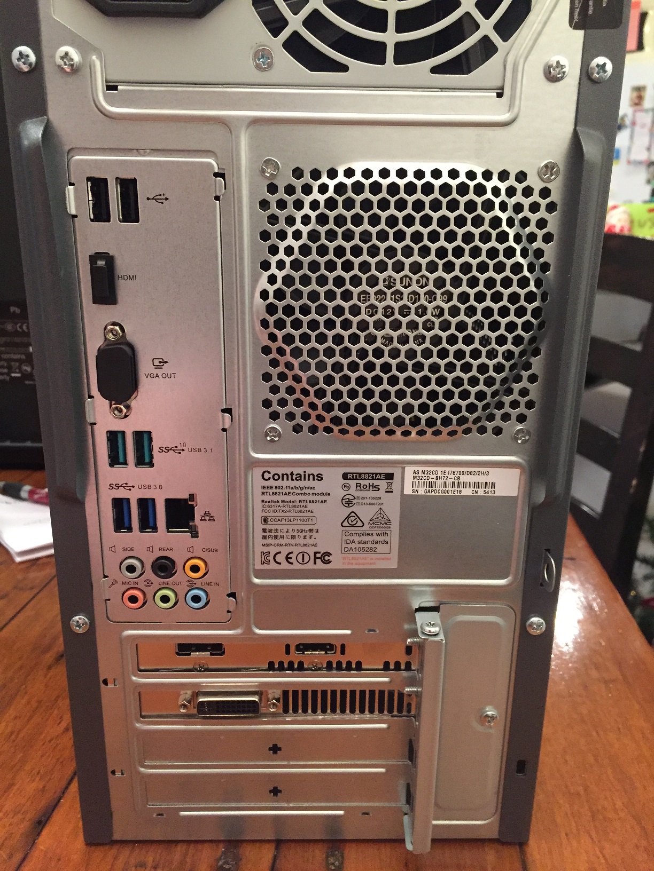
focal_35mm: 29
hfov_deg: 48.2
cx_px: 327
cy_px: 436
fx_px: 731
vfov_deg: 61.7
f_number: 2.2
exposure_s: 1/30
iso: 320
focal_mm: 4.15
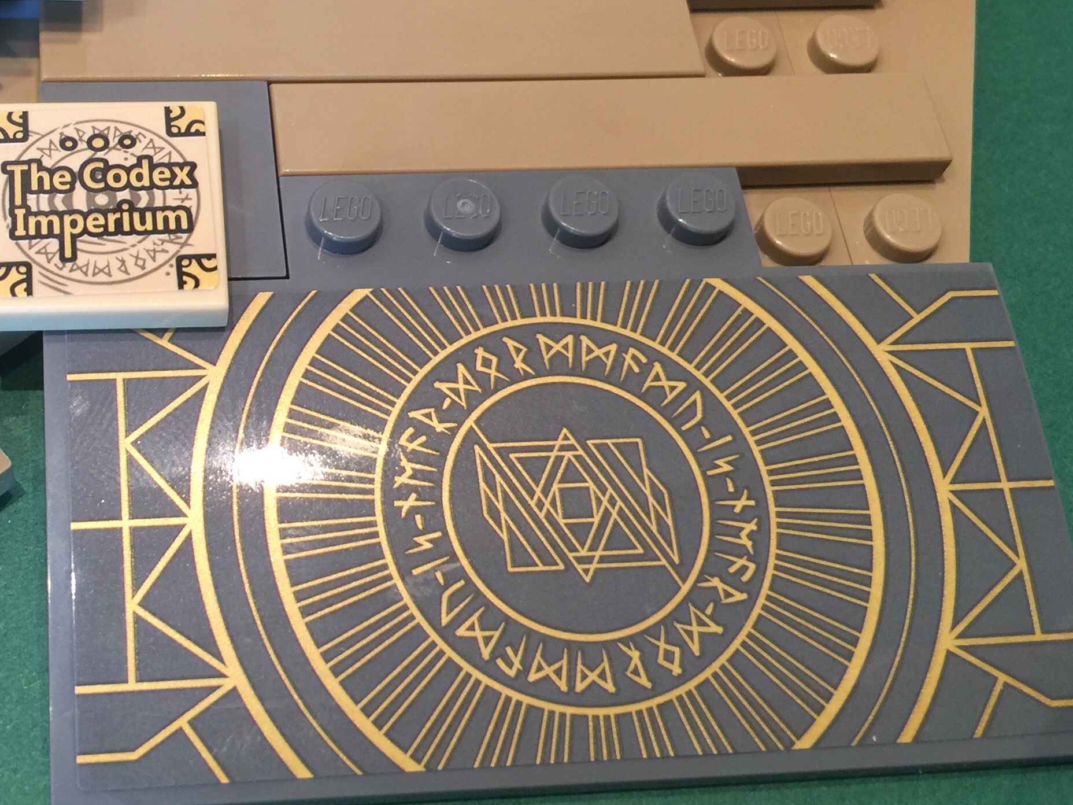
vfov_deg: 28.4
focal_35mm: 51
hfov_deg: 36.5
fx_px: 1581
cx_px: 254
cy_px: 269
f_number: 2.2
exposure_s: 1/17
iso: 40
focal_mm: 4.15
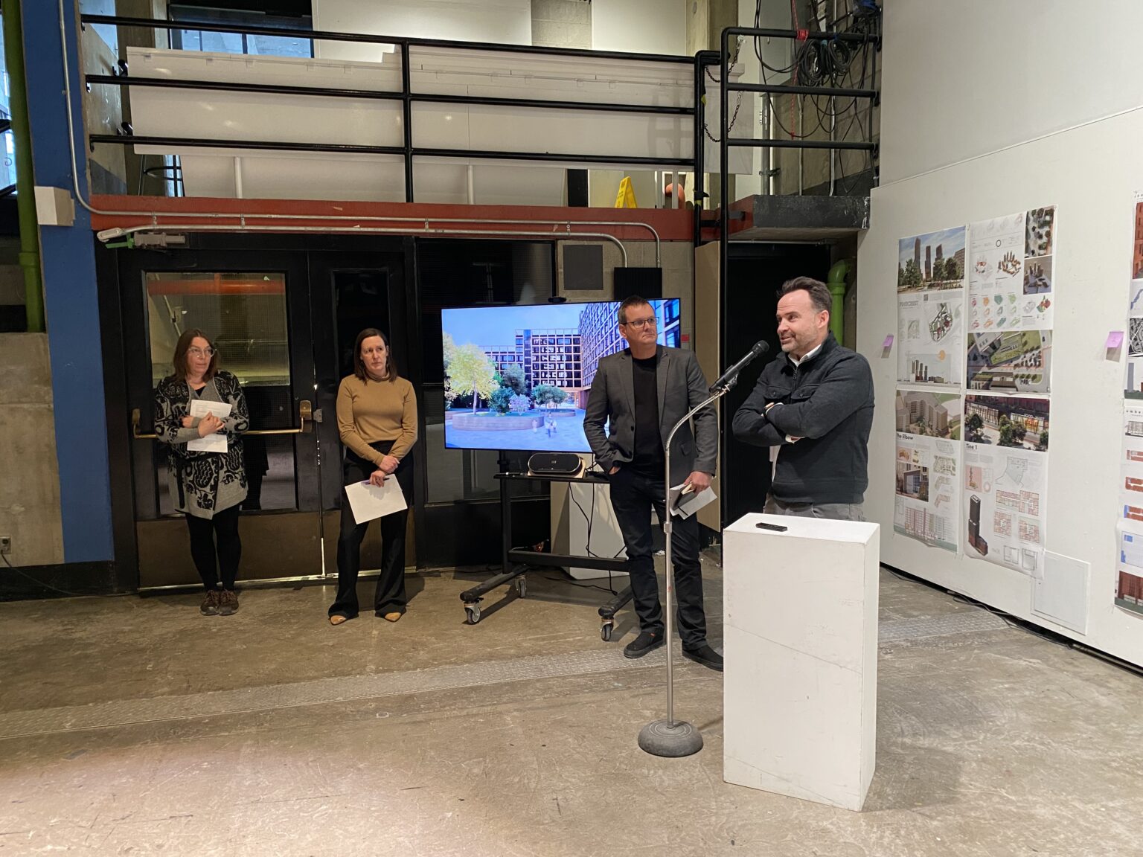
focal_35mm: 26
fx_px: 859
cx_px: 572
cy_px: 428
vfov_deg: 53.1
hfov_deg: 67.3
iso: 320
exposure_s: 1/60
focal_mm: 4.25
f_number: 1.8
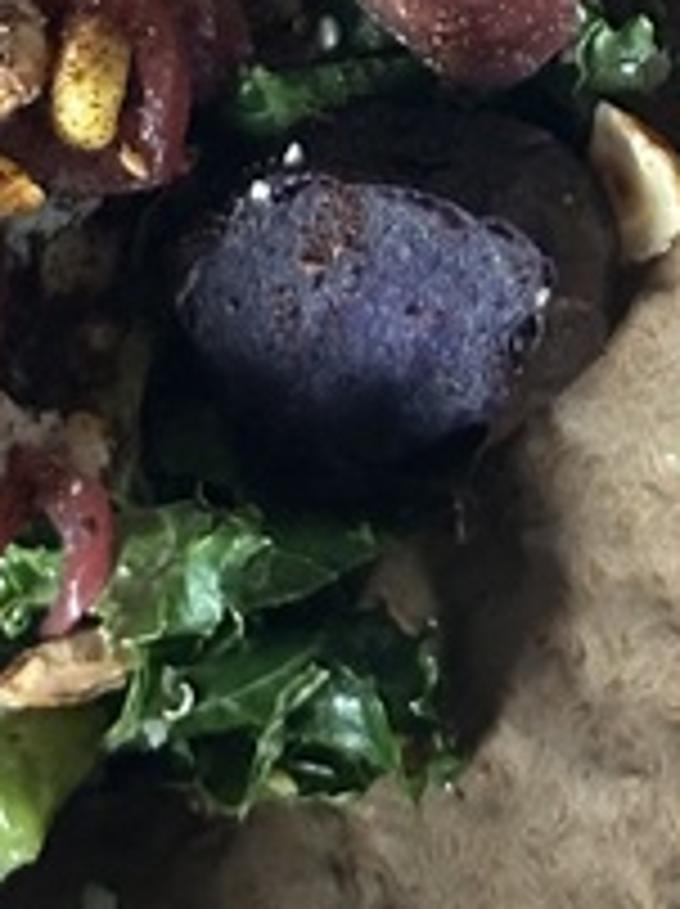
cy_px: -1136
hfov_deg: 6.6
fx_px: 5827
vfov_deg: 8.3
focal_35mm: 222
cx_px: -315
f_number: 1.78
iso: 250
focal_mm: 6.86
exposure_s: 1/49
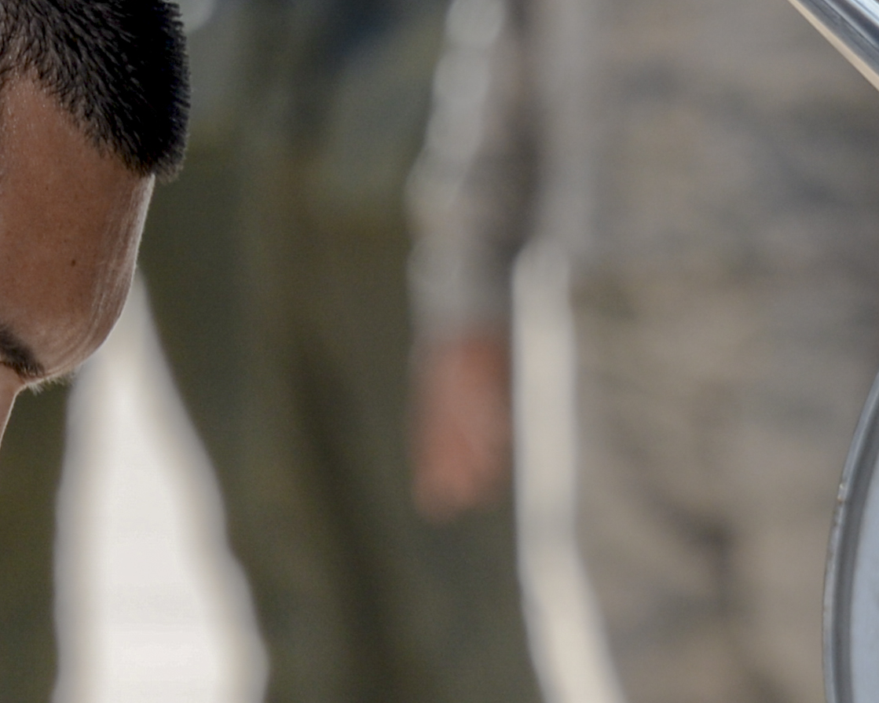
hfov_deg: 1.3
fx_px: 39383
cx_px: 126
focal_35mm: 1514
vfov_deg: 1.0
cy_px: 444
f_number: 11
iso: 200
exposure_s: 1/200
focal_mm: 300
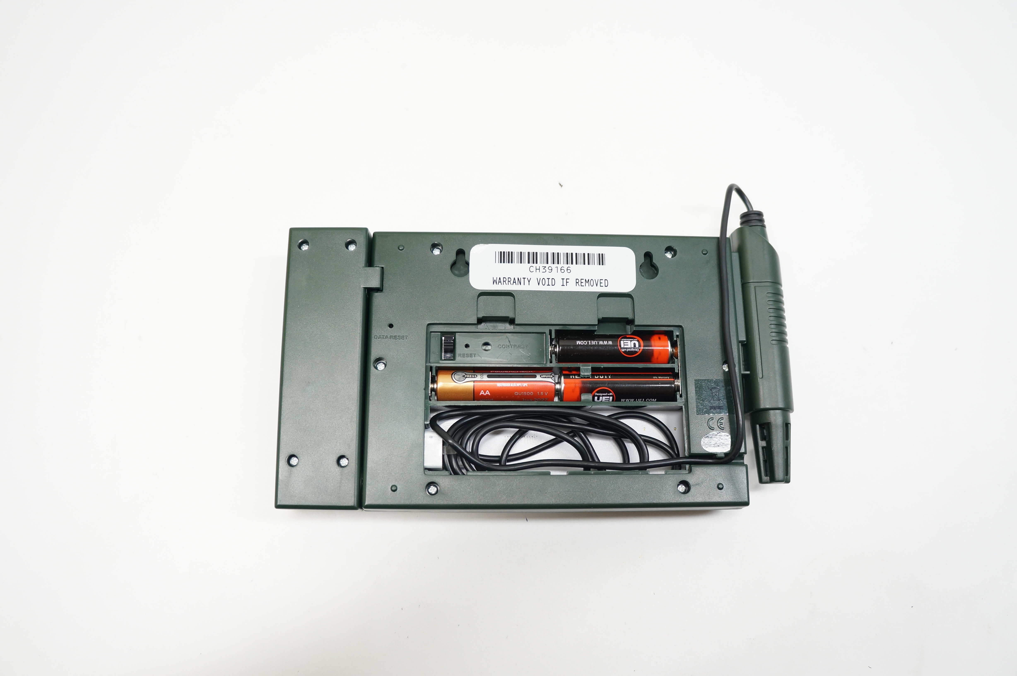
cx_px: 508
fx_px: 762
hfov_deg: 67.4
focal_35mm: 27
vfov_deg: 47.8
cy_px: 338
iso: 400
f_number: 4
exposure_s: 1/100
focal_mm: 18
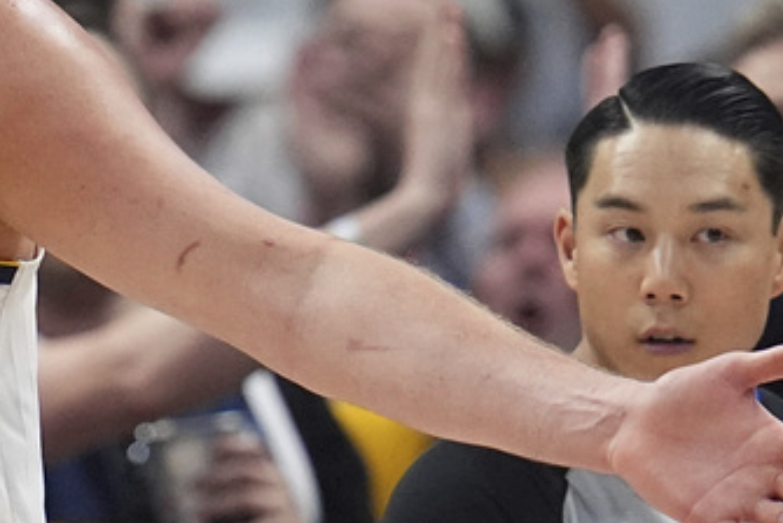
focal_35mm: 1835
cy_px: 104
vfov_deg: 0.8
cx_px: -161
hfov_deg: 1.1
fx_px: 39945
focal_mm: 400
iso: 5000
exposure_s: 1/1600
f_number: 3.5
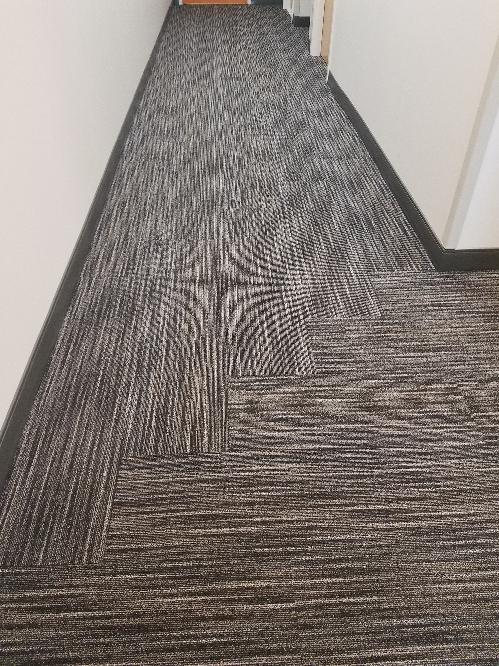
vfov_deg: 67.3
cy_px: 333
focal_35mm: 26
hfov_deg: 53.1
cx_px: 250
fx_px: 500
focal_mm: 4.2
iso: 200
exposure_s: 1/24
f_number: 1.7
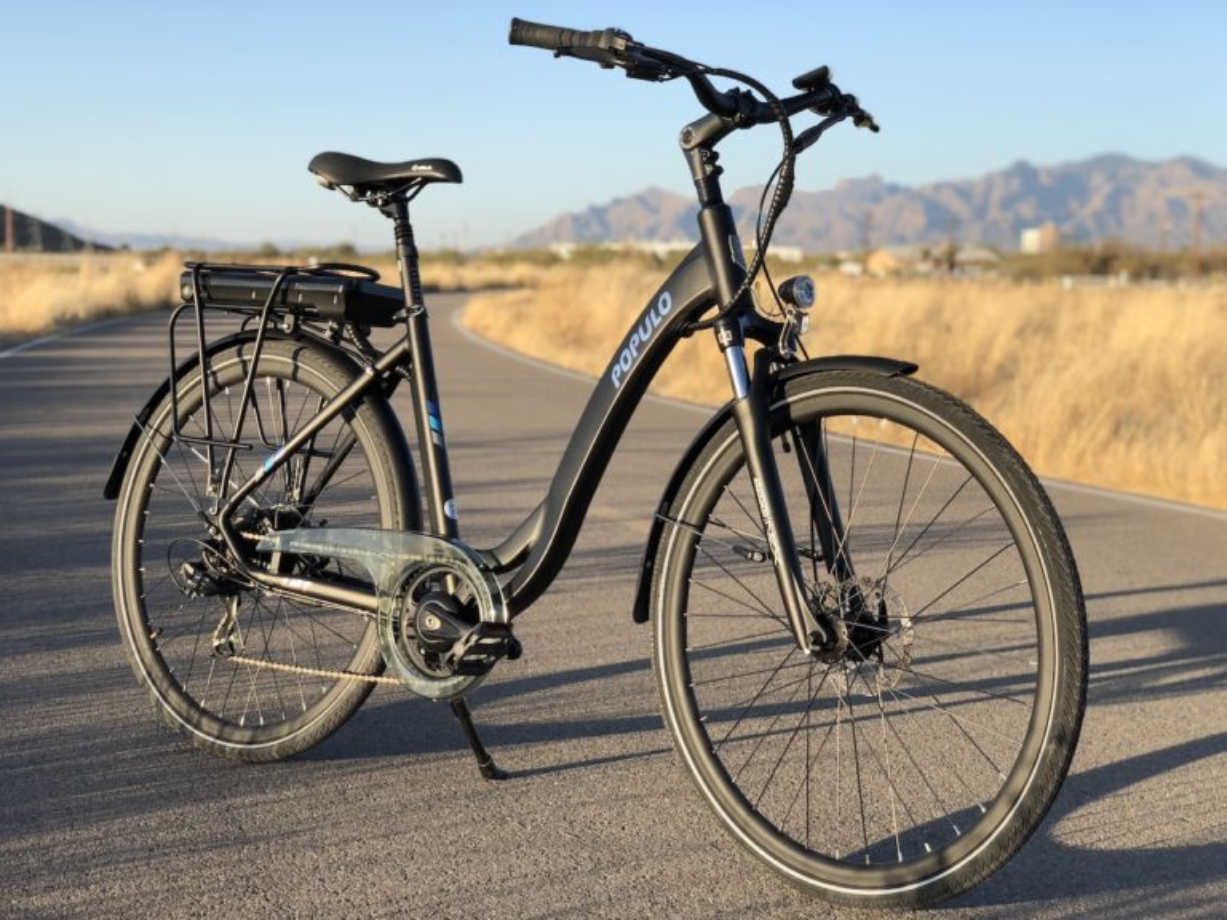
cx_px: 614
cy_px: 460
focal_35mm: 52
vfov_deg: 28.0
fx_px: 1843
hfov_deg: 36.8
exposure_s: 1/408
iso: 16
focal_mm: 6
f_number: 2.4
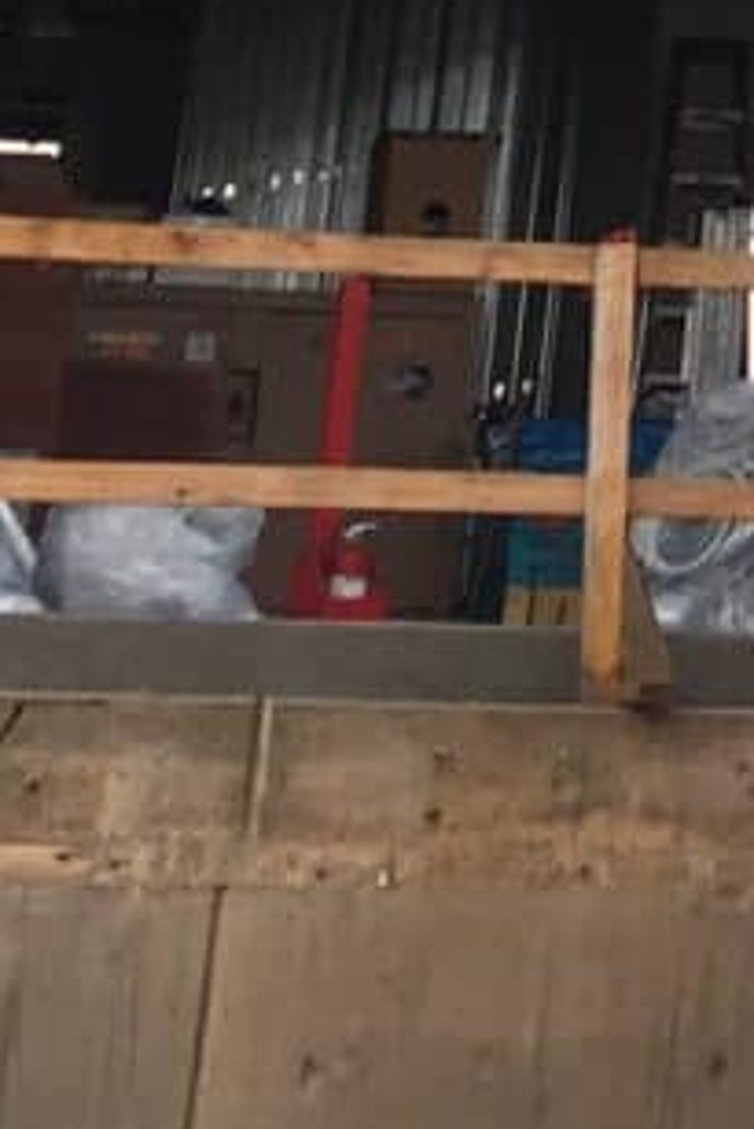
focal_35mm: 201
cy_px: -2023
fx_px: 6307
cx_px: 1994
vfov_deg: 8.8
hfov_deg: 6.4
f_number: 2.2
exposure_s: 1/538
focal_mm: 4.15
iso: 25
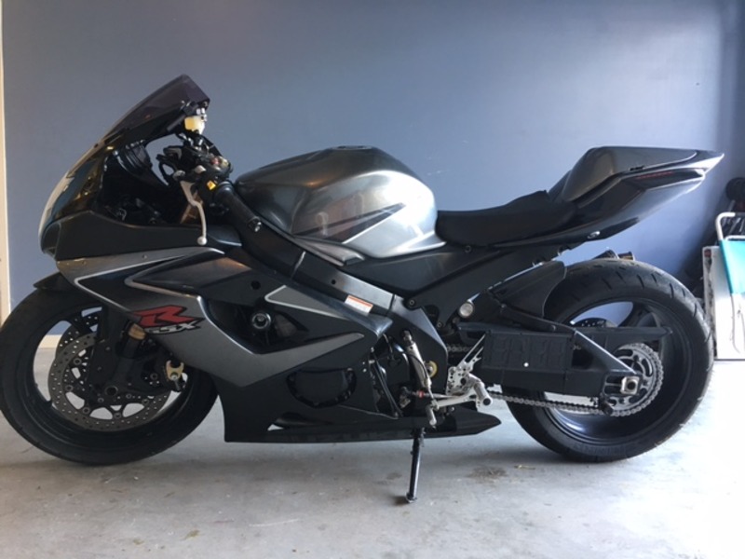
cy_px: 280
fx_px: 624
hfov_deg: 61.7
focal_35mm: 29
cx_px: 372
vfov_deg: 48.2
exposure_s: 1/33
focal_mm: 4.15
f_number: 2.2
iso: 125
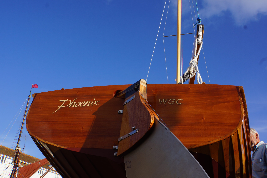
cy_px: 89
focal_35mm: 36
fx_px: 267
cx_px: 134
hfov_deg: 53.1
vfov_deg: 36.9
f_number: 13
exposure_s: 1/100
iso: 100
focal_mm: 24
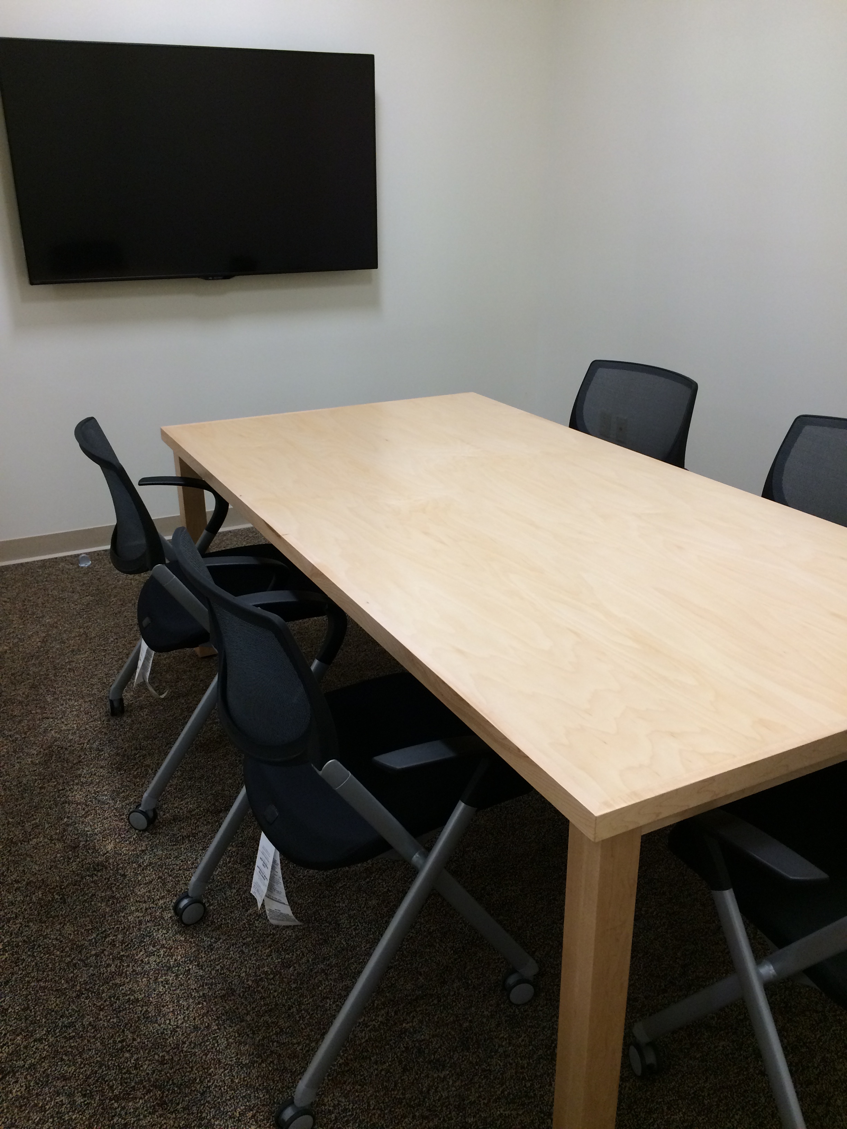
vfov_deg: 61.7
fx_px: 946
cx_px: 424
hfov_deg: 48.2
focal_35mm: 29
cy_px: 564
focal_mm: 4.15
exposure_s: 1/30
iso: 64
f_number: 2.2
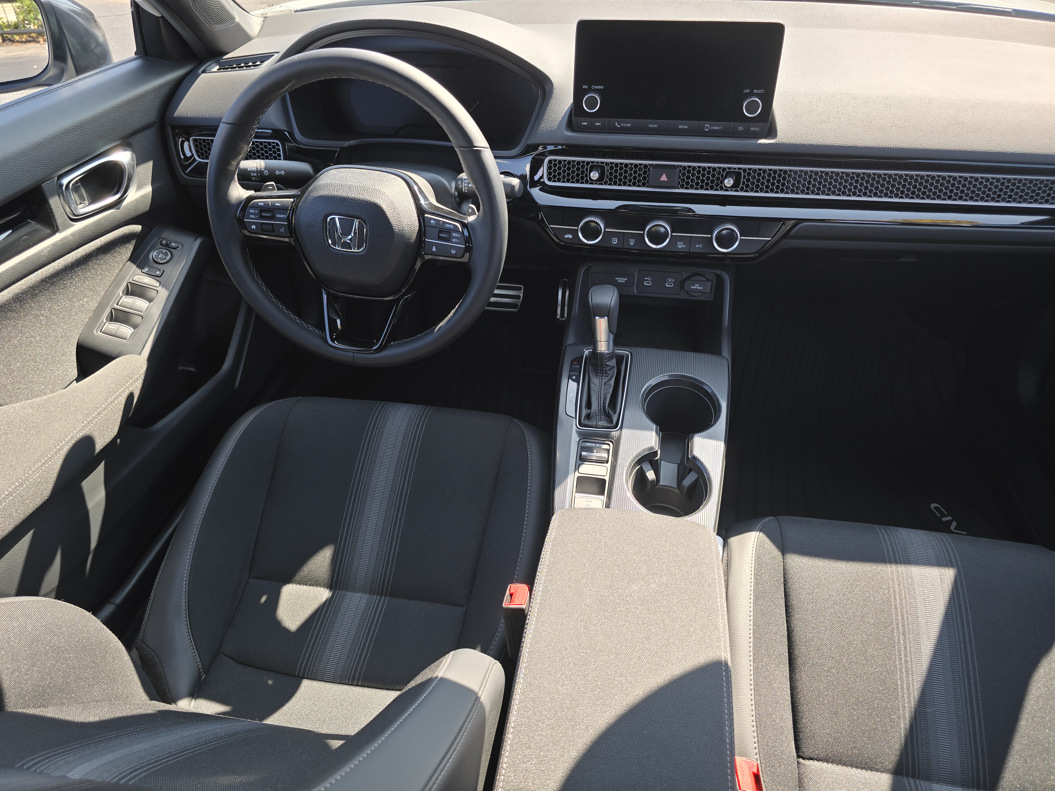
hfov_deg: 73.9
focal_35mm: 23
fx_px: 701
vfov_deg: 58.9
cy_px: 396
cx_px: 528
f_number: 1.7
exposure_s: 1/180
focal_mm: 6.3
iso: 32
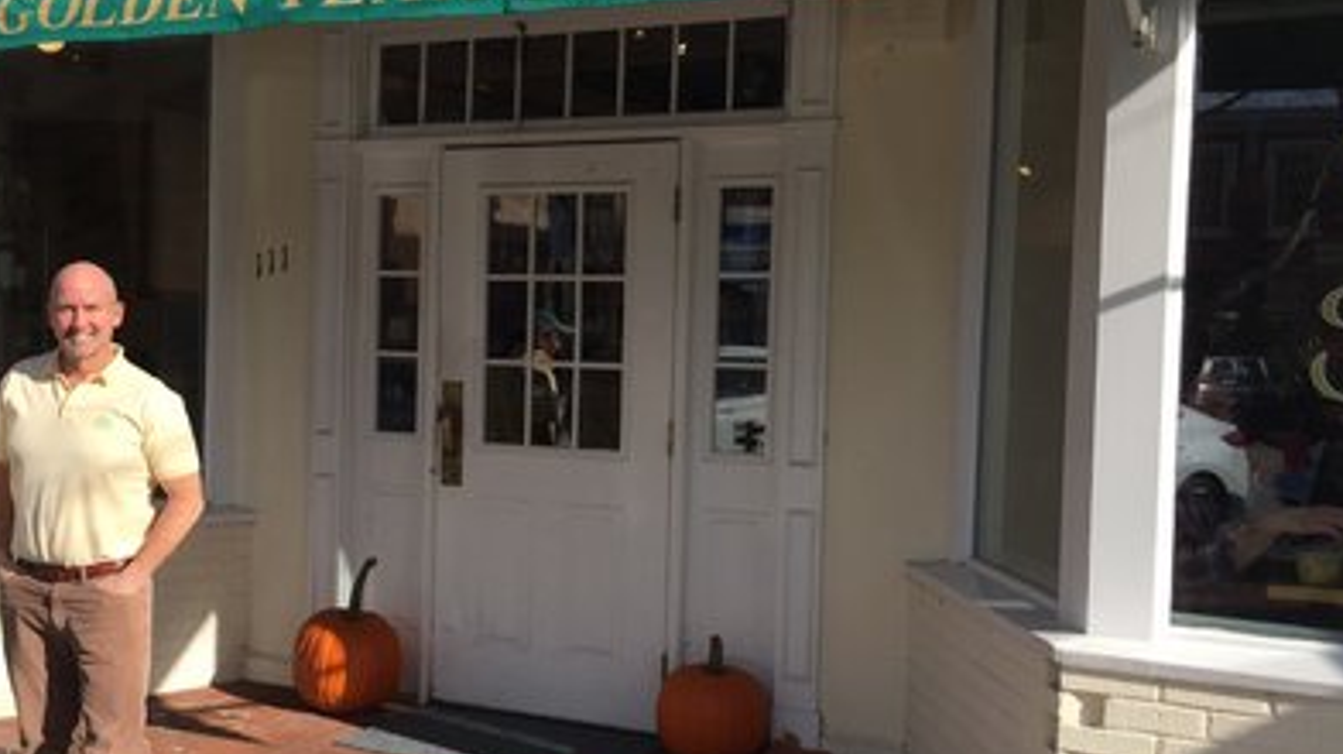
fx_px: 1530
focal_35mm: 43
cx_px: 481
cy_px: 391
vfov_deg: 27.7
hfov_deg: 46.8
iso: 32
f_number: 2.2
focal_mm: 4.15
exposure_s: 1/1883
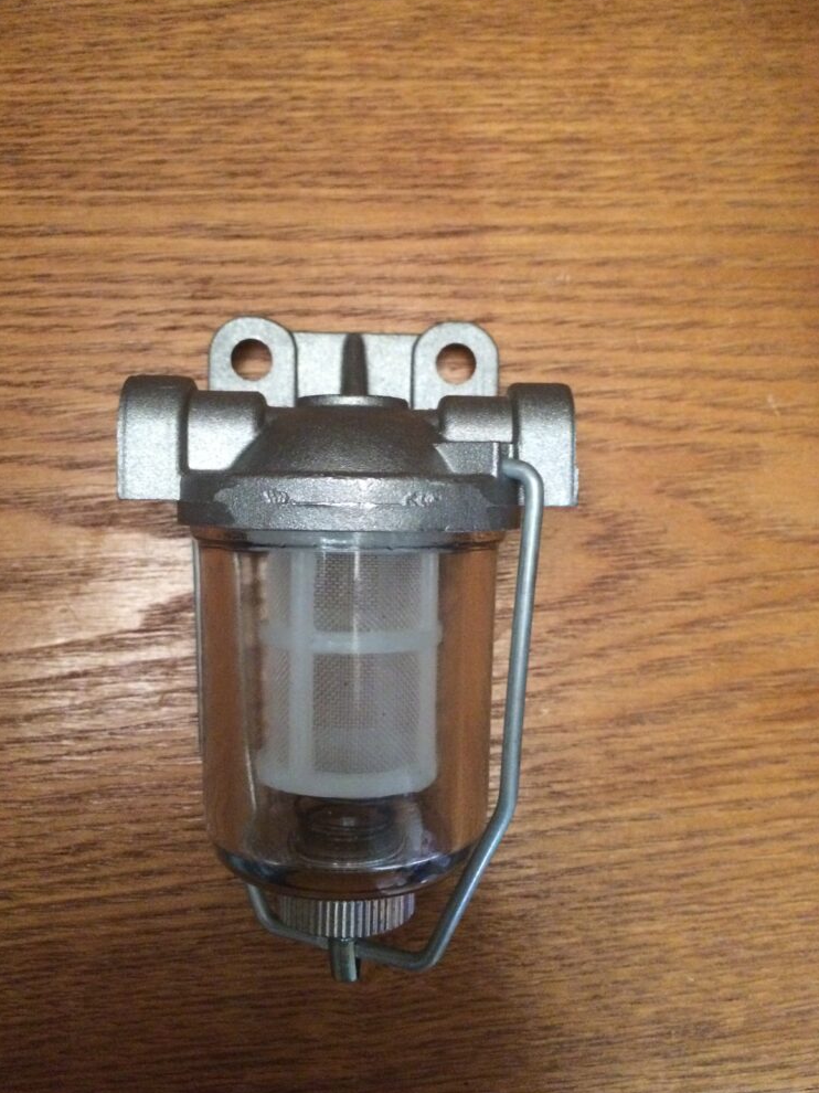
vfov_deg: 60.0
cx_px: 402
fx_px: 947
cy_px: 549
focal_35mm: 30
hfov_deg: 46.8
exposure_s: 1/17
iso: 400
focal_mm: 4.15
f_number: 2.2
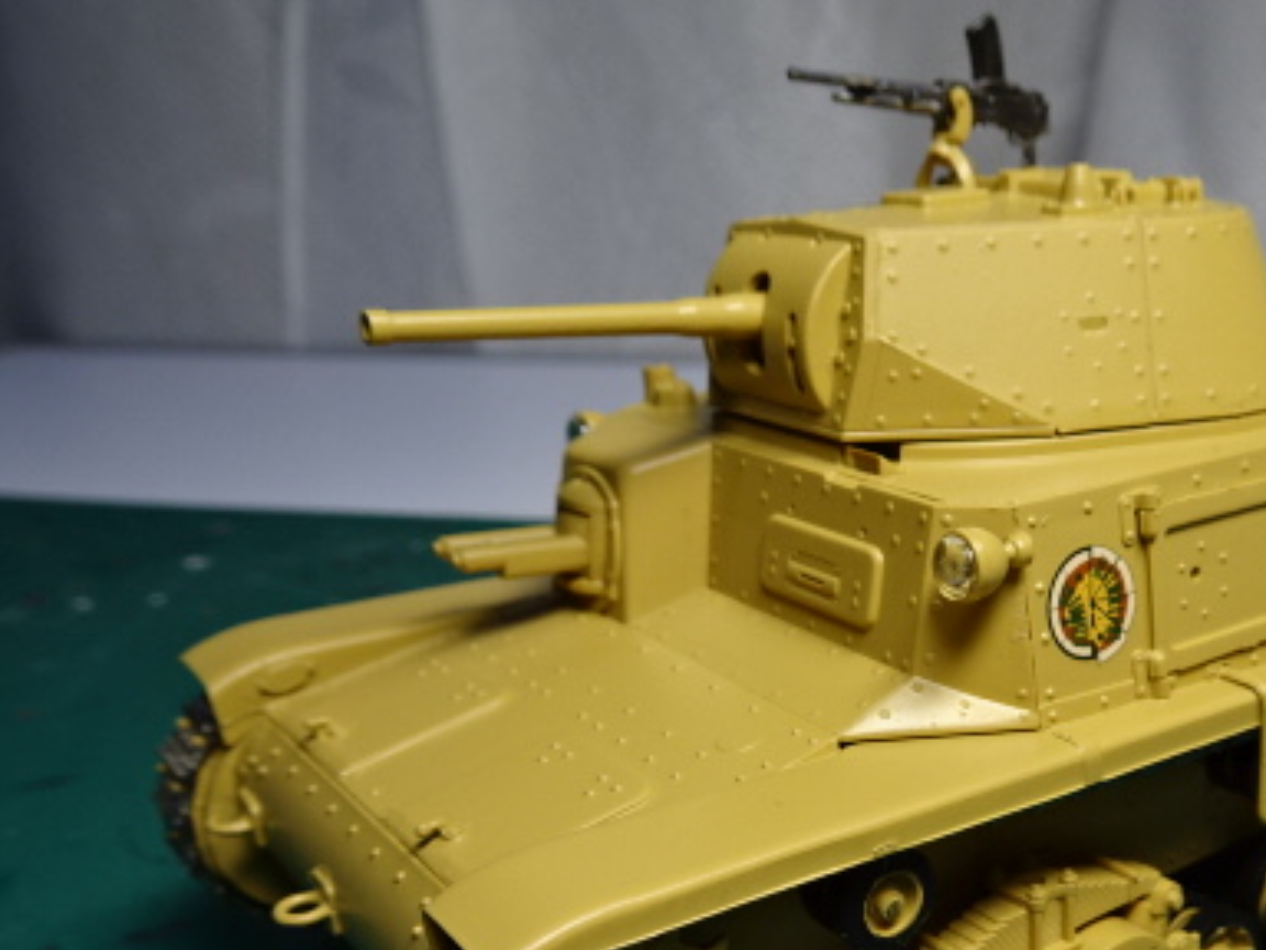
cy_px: 716
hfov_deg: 45.5
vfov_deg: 35.2
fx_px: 1463
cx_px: 917
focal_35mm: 40
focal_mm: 4.1
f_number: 3.5
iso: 80
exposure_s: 1/50
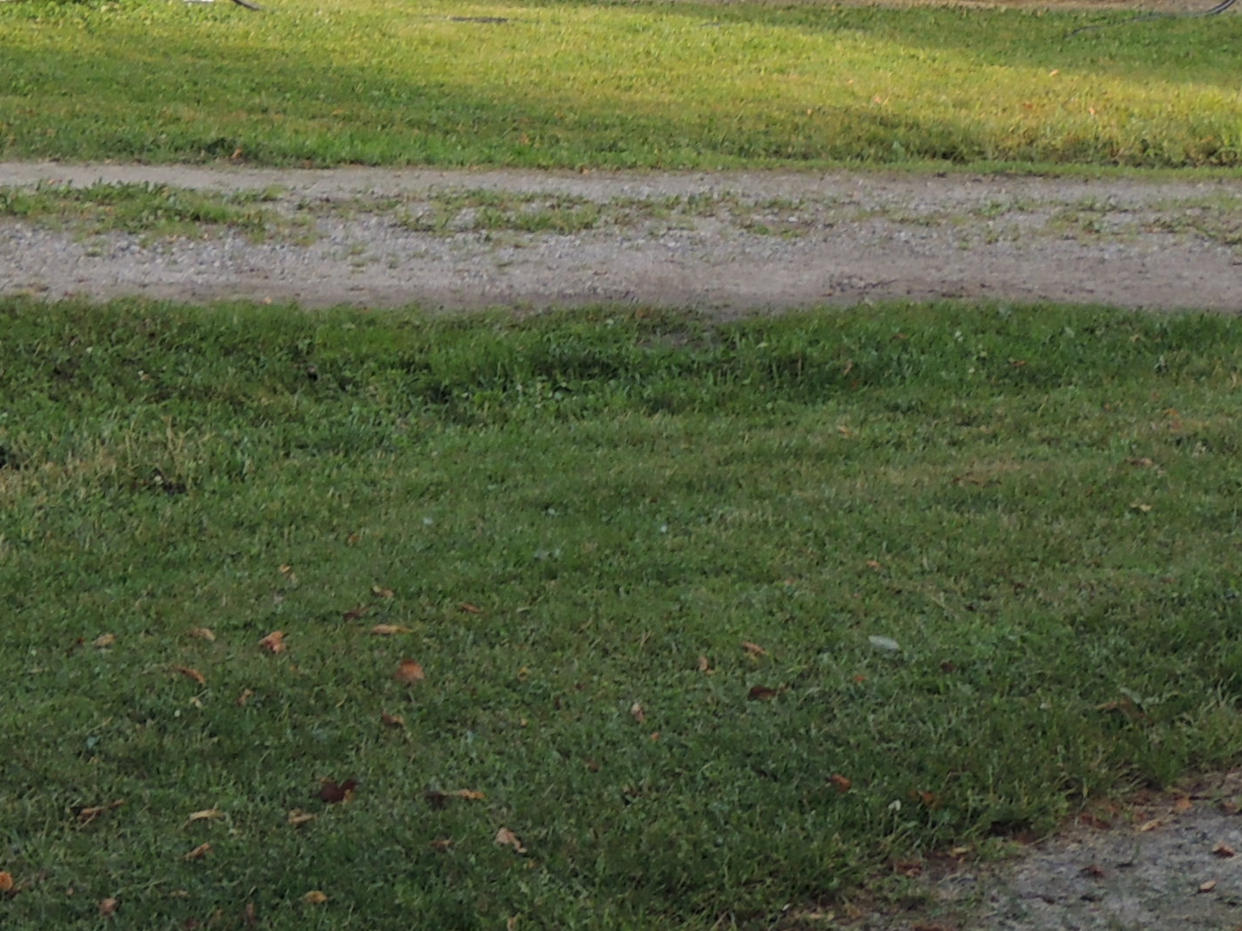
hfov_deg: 15.2
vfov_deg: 10.9
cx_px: 636
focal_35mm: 130
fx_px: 4664
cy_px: -502
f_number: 3.3
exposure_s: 1/200
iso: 100
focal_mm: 7.2
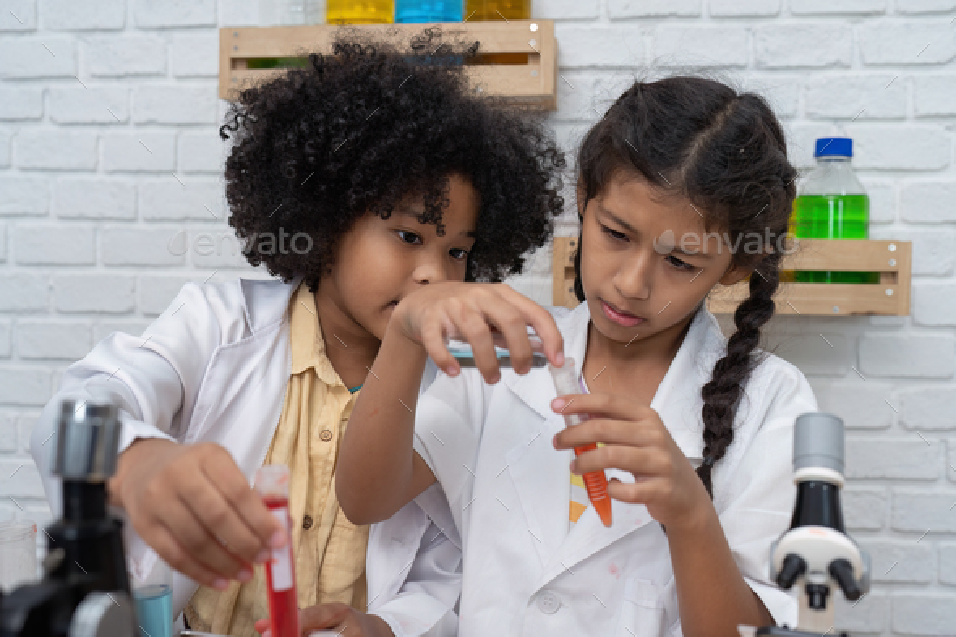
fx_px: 929
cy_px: 318
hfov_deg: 54.4
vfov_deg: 37.8
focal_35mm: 35
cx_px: 478
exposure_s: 1/60
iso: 320
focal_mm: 35
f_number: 4
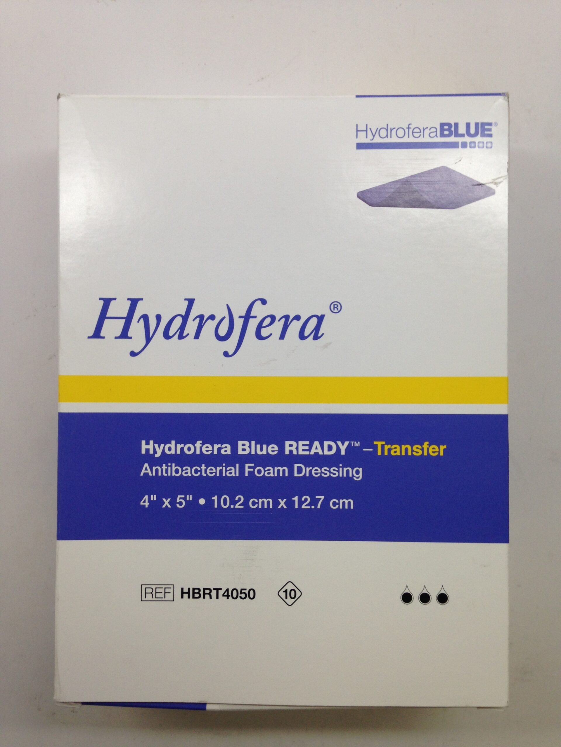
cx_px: 280
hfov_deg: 42.9
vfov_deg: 55.4
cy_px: 374
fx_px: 713
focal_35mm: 33
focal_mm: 4.12
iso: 50
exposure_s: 1/60
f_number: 2.4
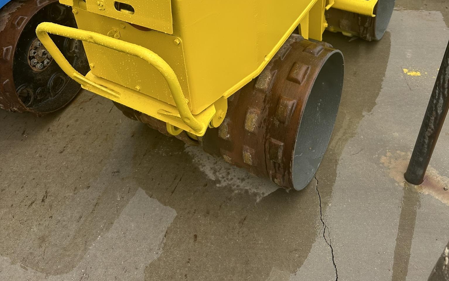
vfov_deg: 34.4
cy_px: 9
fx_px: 416
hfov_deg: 56.7
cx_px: 225
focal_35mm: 34
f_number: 1.78
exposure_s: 1/663
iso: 80
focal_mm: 6.86
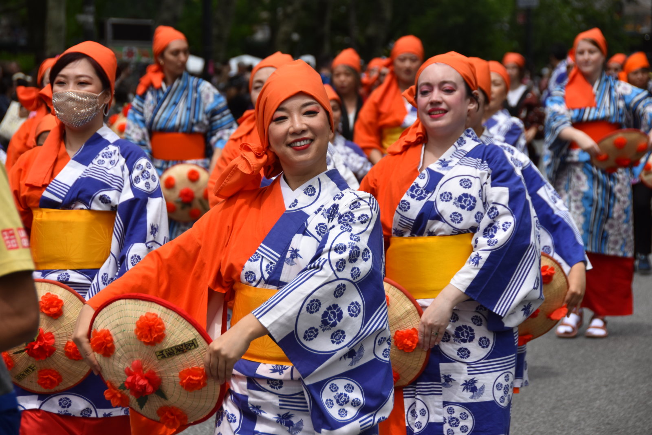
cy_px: 218
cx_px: 326
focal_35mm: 142
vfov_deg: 9.6
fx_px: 2581
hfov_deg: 14.4
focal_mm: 95
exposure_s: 1/1600
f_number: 7.1
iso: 400
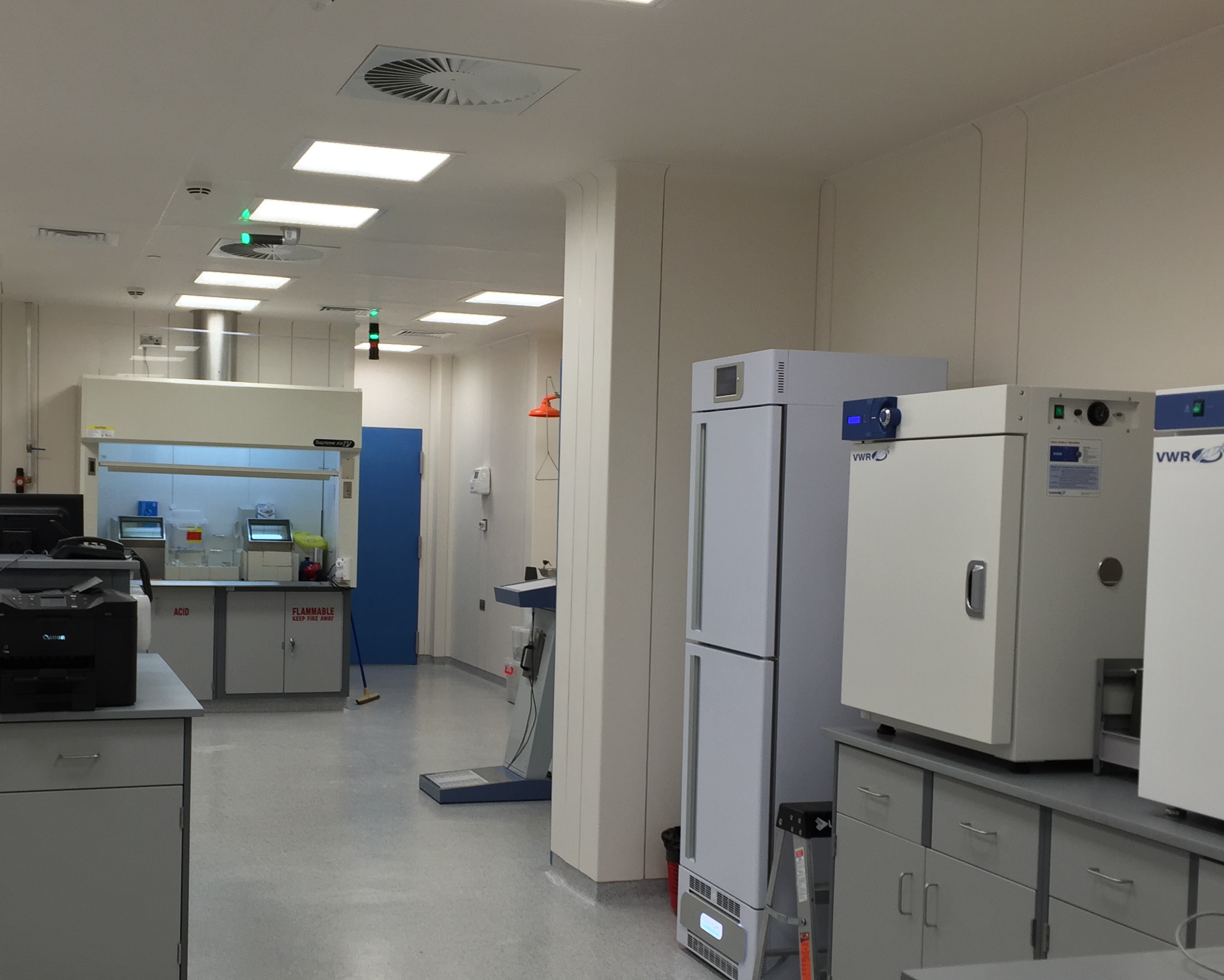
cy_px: 572
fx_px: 1521
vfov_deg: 35.6
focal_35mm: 42
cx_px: 554
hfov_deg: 43.8
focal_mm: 4.15
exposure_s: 1/50
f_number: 2.2
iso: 32
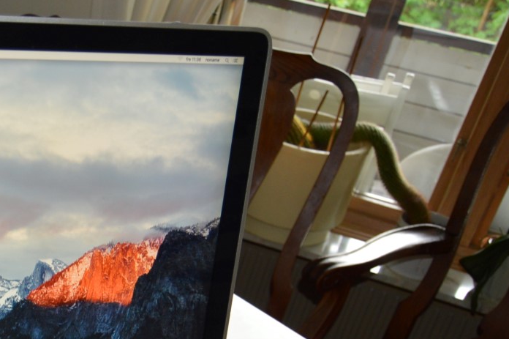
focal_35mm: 63
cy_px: 370
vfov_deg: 20.6
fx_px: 890
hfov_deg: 28.7
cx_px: -63
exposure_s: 1/60
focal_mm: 18
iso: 450
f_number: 3.5
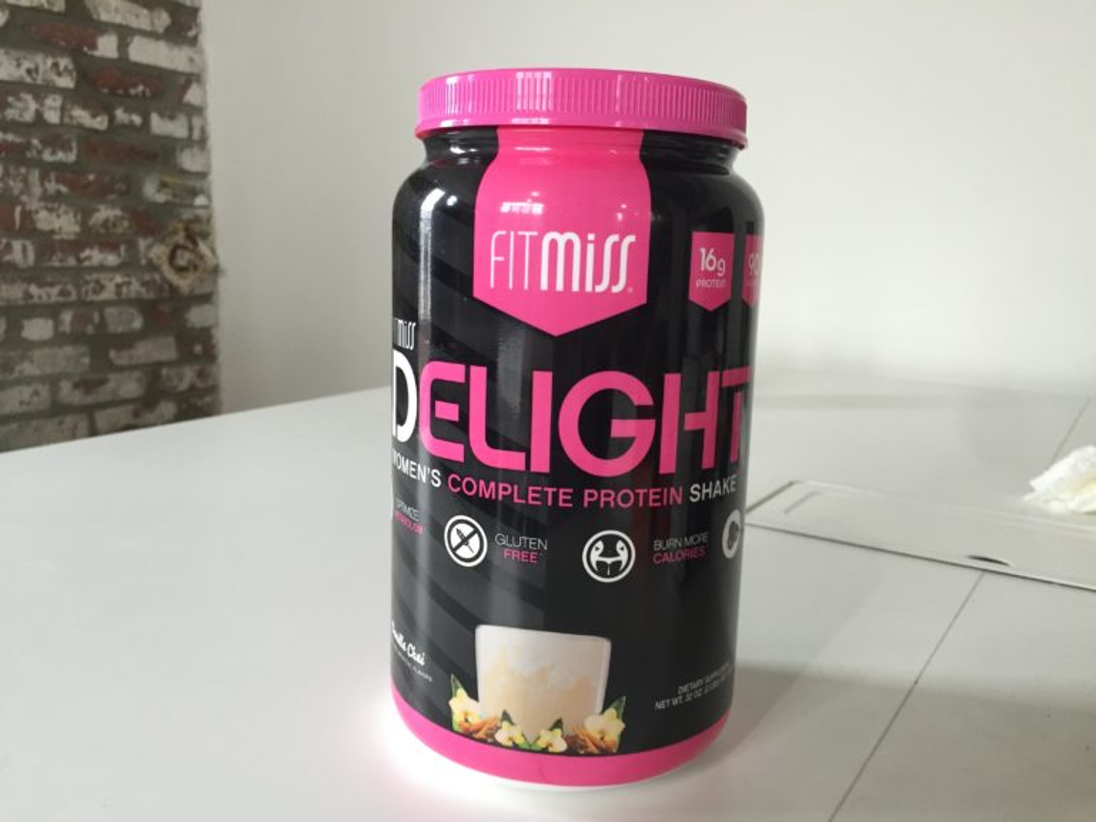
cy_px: 411
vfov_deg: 48.2
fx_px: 918
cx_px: 548
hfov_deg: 61.7
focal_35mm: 29
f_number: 2.2
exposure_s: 1/30
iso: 100
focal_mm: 4.15
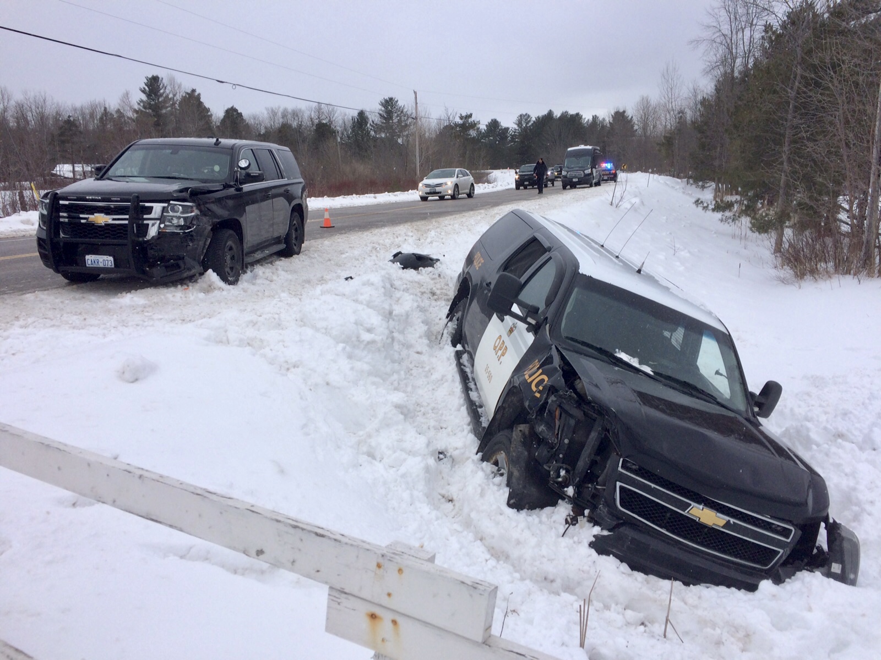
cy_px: 330
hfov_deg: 61.7
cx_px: 440
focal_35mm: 29
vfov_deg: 48.2
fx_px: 738
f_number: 2.2
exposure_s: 1/774
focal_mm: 4.15
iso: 32
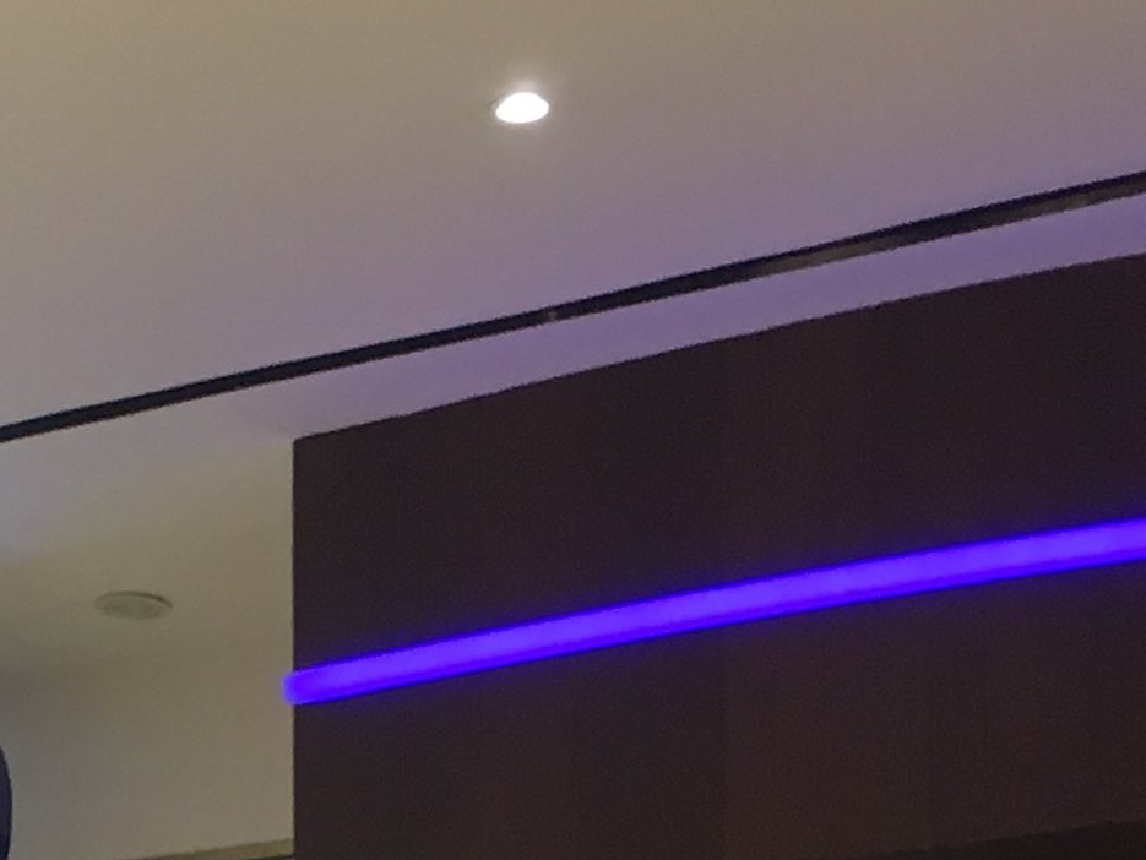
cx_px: 180
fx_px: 4140
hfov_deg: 15.6
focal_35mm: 125
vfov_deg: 11.1
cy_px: 1558
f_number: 2.2
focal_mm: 4.15
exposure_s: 1/30
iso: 25
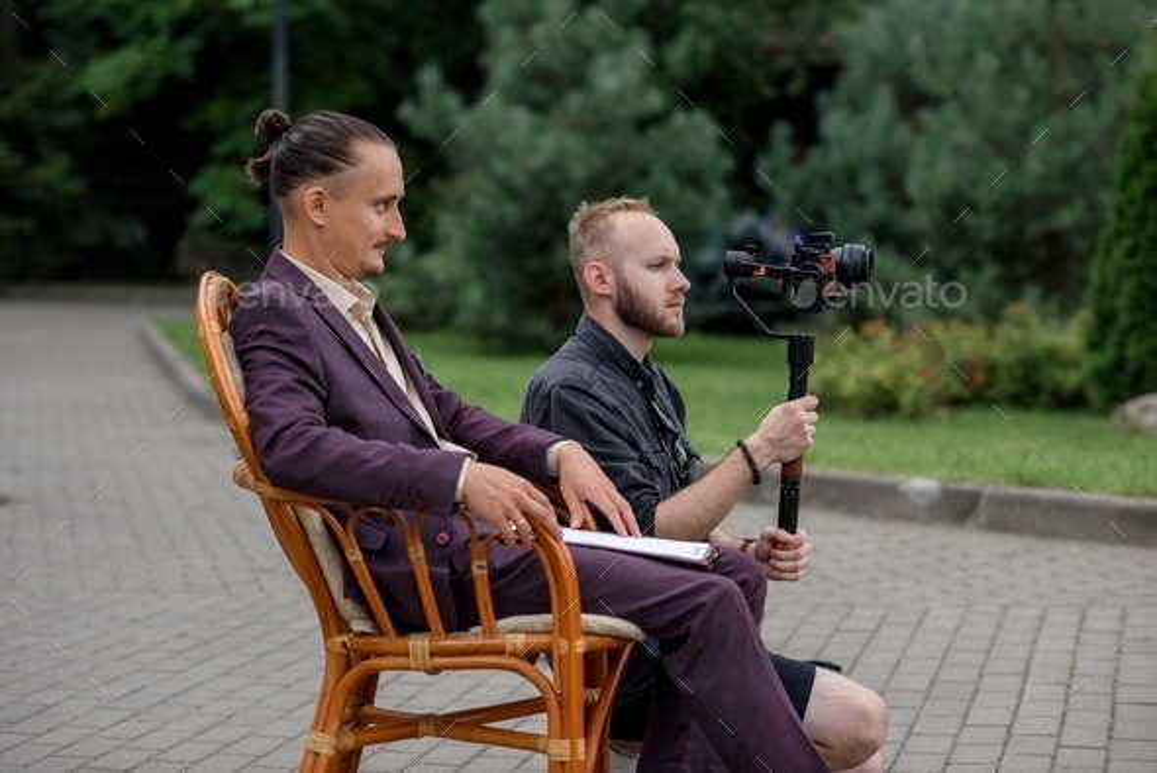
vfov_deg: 16.1
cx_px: 578
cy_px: 386
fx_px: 2733
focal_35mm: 85
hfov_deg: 23.9
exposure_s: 1/1250
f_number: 3.2
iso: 280
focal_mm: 85
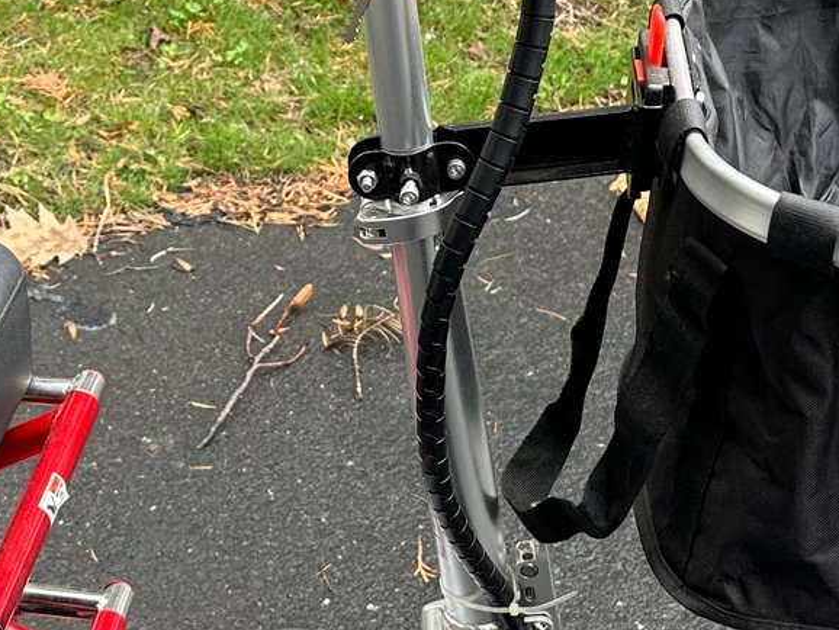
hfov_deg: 23.4
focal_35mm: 83
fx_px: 2013
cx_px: 271
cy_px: 373
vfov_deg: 17.8
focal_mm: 6.86
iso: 64
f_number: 1.78
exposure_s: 1/138
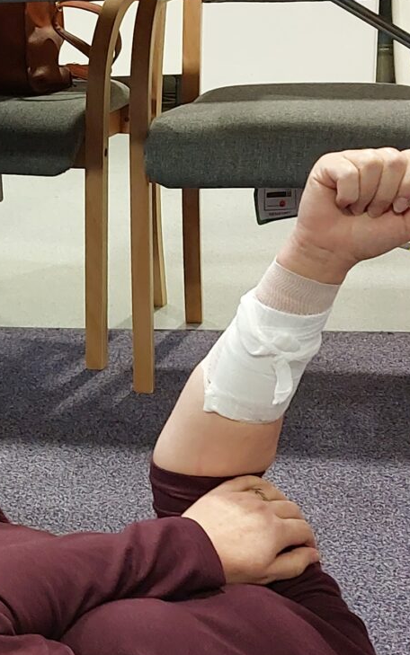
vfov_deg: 22.3
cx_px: -55
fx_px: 1662
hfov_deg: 13.7
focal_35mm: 93
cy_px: 390
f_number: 1.8
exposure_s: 1/50
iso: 320
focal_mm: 5.23
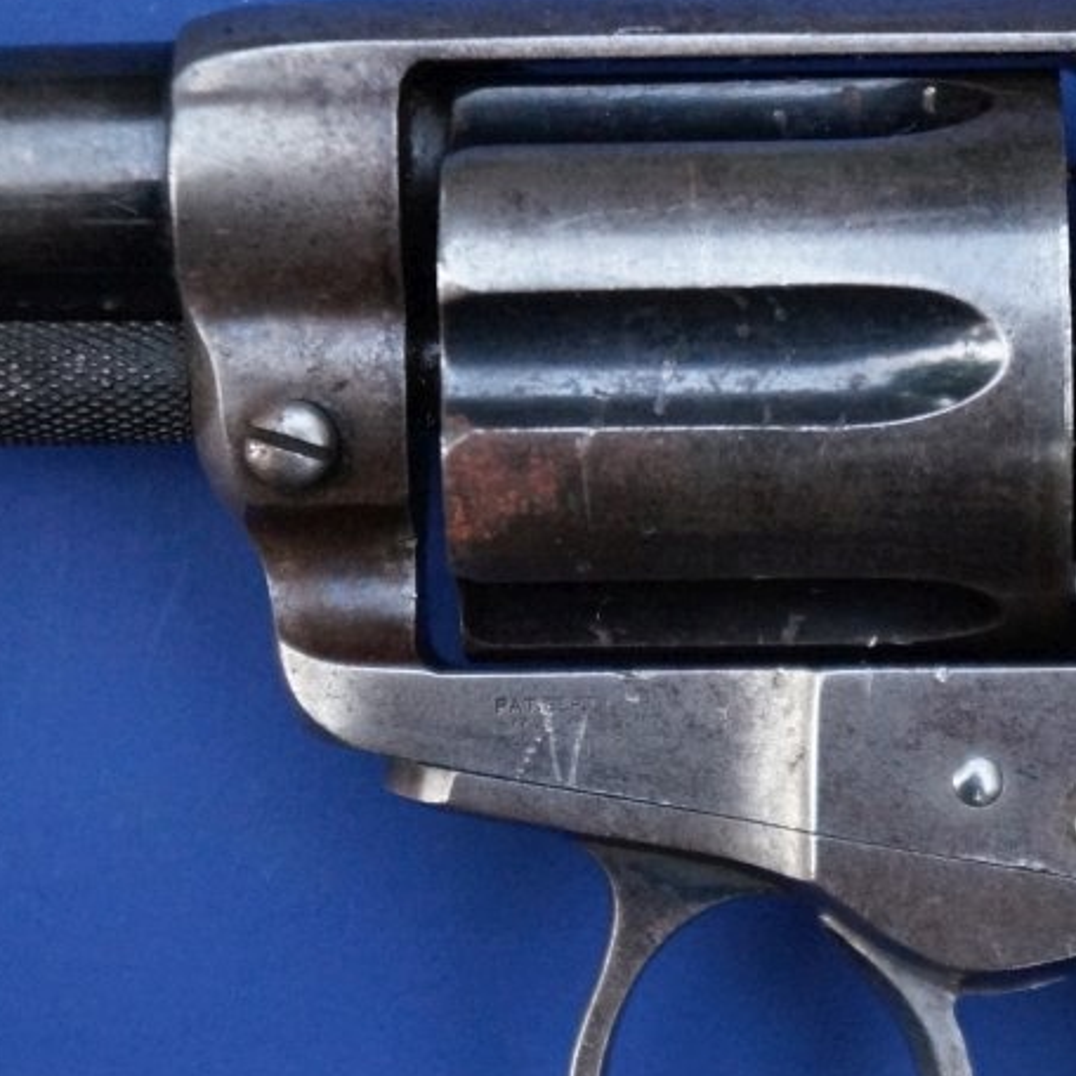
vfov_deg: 11.3
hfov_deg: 11.3
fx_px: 5413
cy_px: 638
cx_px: 1050
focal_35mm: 154
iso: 3200
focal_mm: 55
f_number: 5.6
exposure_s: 1/125
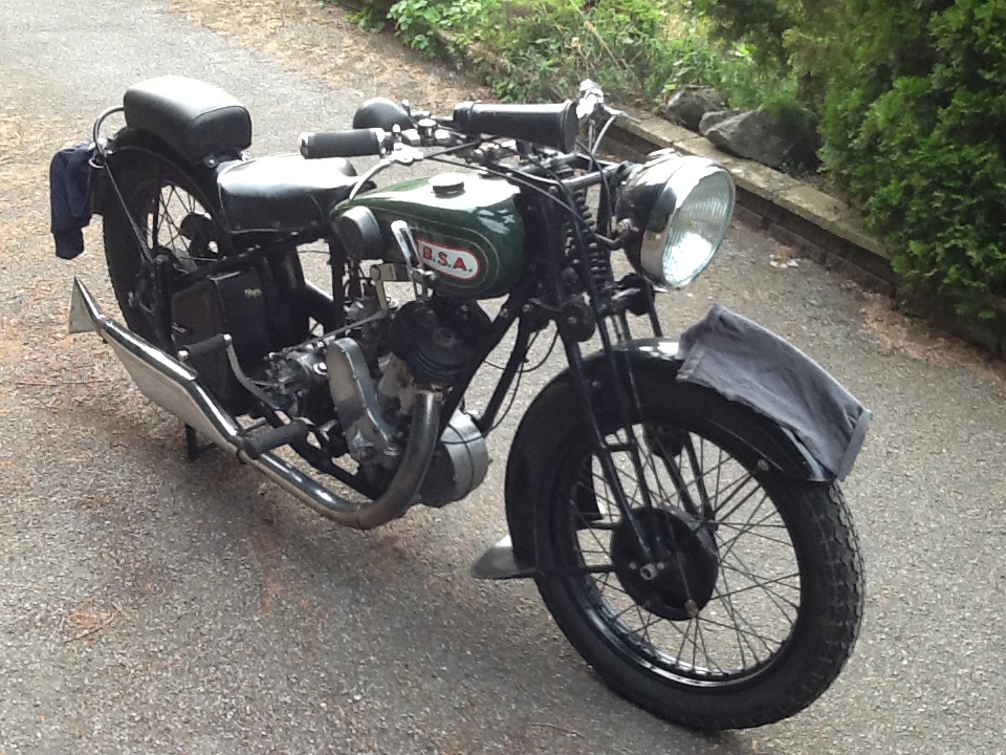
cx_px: 503
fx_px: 1279
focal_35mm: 44
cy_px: 378
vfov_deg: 32.9
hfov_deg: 42.9
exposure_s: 1/60
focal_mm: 2.03
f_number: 2.4
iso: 64
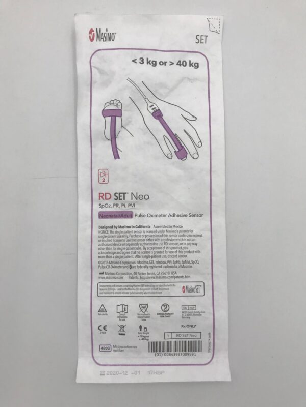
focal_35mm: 28
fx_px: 330
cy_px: 204
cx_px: 153
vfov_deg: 63.4
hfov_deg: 49.7
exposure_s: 1/289
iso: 20
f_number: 1.8
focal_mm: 3.99
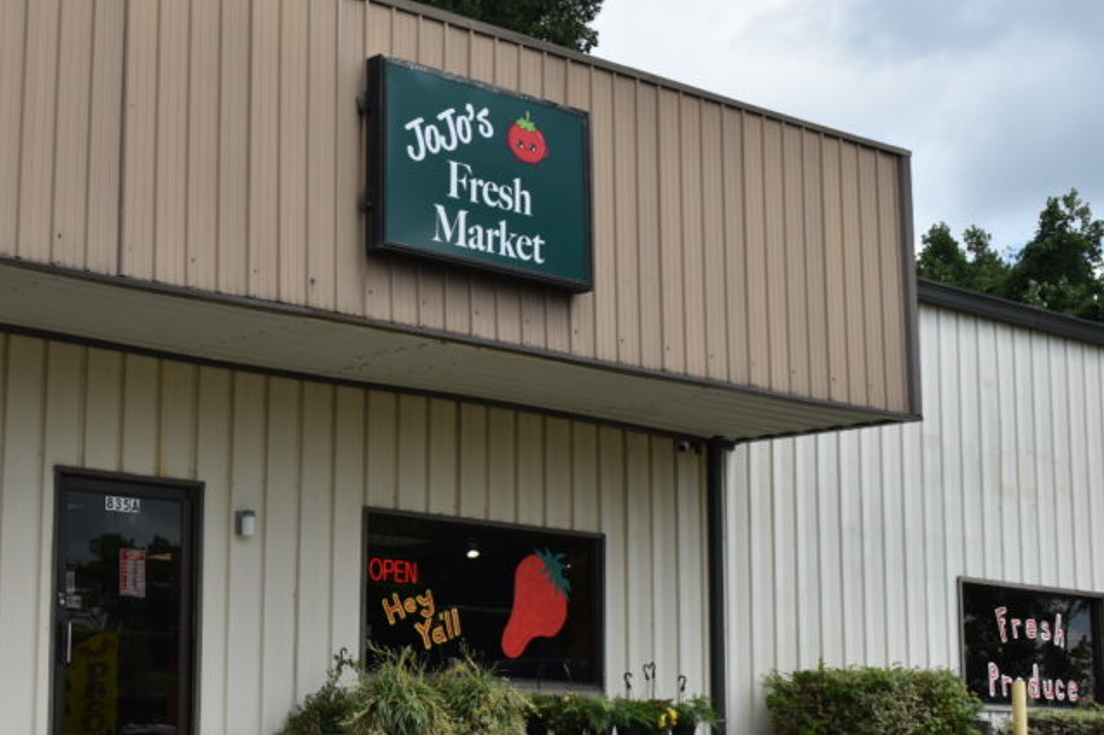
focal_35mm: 70
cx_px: 270
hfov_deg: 28.5
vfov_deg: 19.5
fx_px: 2140
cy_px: 404
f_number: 8
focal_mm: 29
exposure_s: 1/250
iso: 100
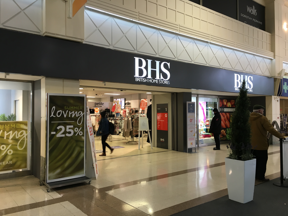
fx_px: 241
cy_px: 108
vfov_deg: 48.2
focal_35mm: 29
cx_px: 144
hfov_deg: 61.7
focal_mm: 4.15
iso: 80
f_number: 2.2
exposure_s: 1/33
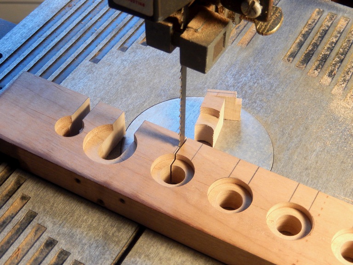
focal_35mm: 67
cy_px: 132
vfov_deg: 21.9
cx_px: 176
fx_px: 683
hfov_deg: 29.0
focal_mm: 12
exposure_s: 1/30
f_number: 4.8
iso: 250
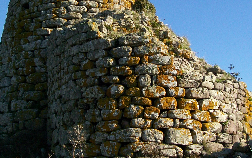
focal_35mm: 72
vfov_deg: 18.0
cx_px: 114
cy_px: 53
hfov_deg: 28.6
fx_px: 494
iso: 64
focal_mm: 6.1
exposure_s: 1/800
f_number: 2.7
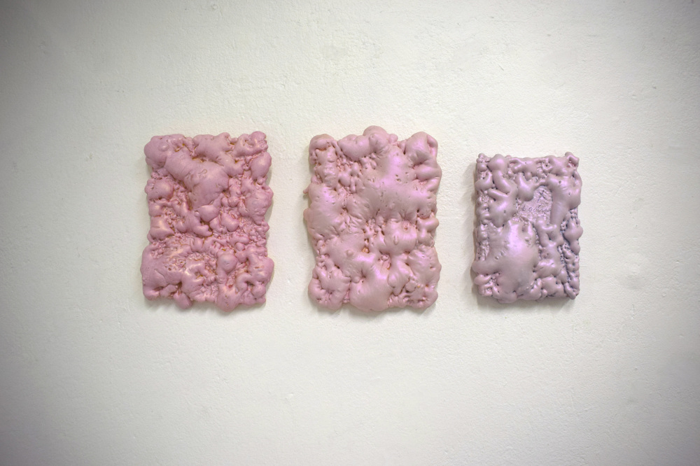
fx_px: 525
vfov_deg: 47.9
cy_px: 233
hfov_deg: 67.4
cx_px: 350
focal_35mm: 27
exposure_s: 1/100
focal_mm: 18
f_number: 5
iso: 400
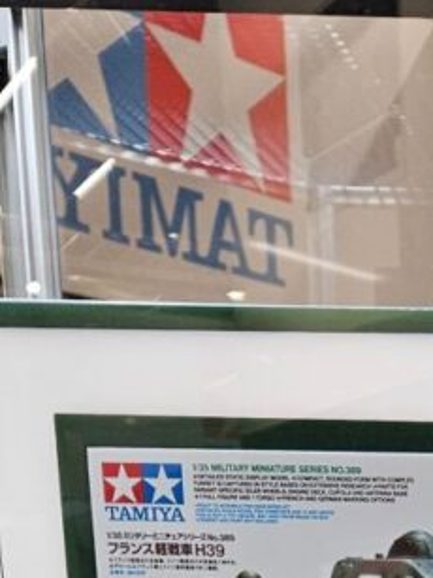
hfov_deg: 12.1
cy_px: 1260
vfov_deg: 13.7
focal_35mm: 115
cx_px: 693
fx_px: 1919
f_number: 1.8
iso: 80
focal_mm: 5.4
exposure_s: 1/100
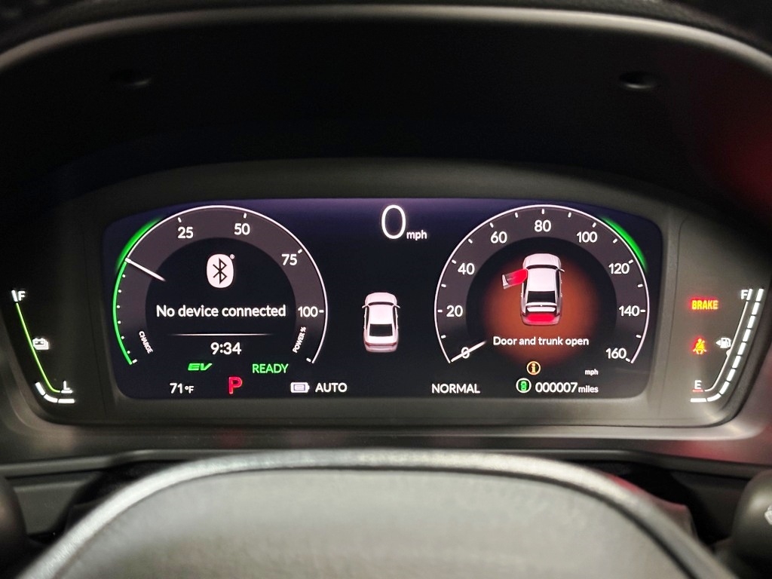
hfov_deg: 39.7
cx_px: 386
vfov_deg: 30.3
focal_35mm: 48
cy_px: 290
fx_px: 1070
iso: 640
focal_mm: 6.86
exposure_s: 1/24
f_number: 1.78
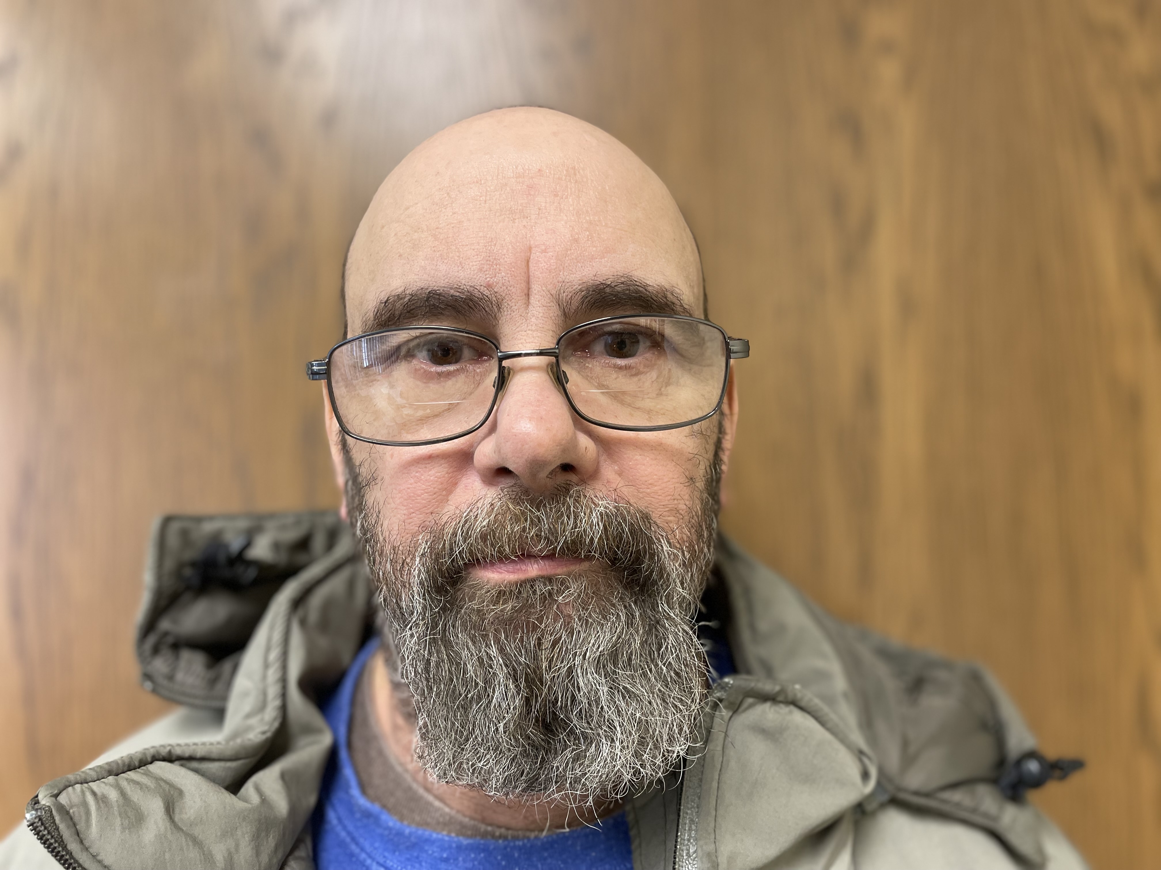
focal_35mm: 26
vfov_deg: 53.1
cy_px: 435
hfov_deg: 67.3
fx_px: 872
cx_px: 580
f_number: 1.6
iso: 125
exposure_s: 1/60
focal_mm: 4.2
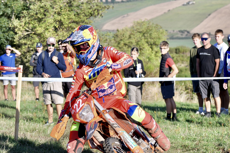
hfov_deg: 19.5
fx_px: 671
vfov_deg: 13.0
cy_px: 76
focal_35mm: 105
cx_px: 115
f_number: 4.5
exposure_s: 1/1000
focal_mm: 70
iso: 250
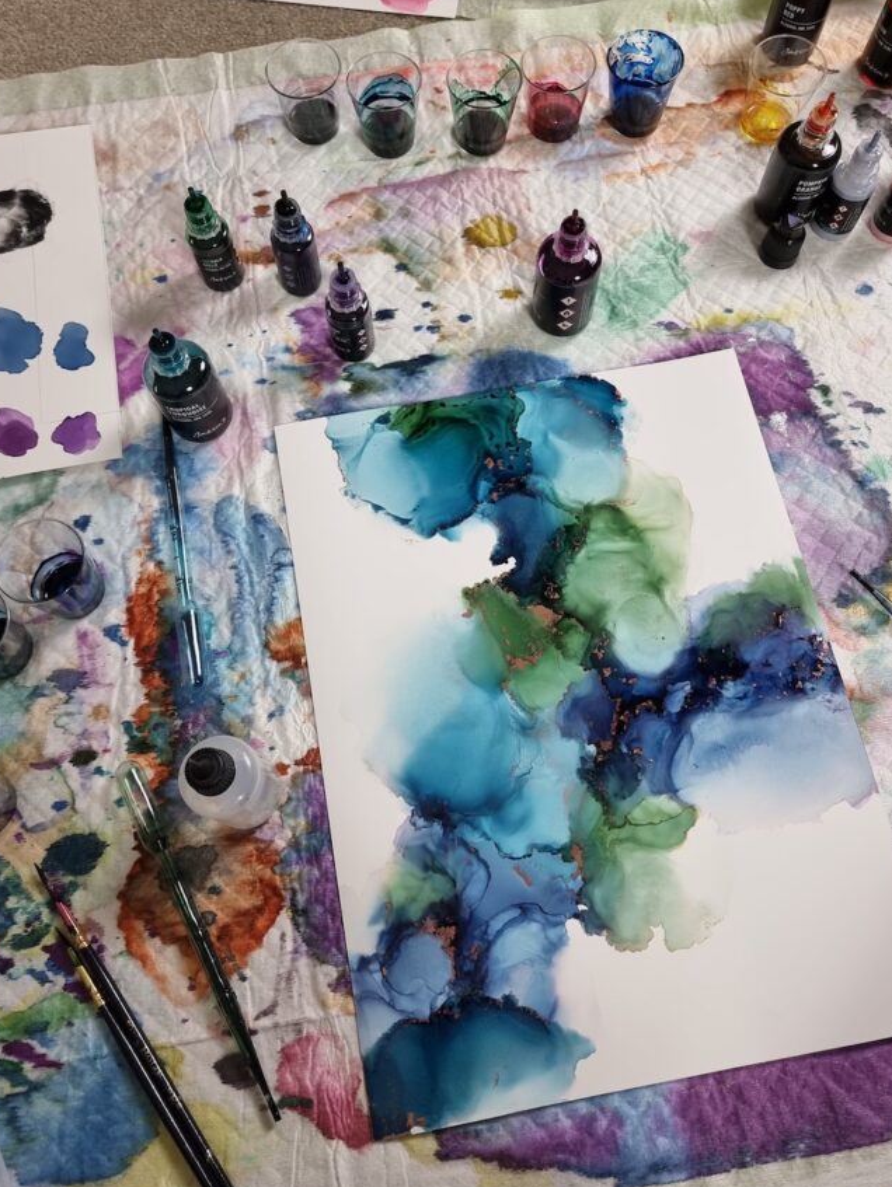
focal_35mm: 29
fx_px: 996
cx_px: 453
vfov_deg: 61.5
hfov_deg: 48.3
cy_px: 534
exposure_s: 1/100
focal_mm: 6.7
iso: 200
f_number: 1.8
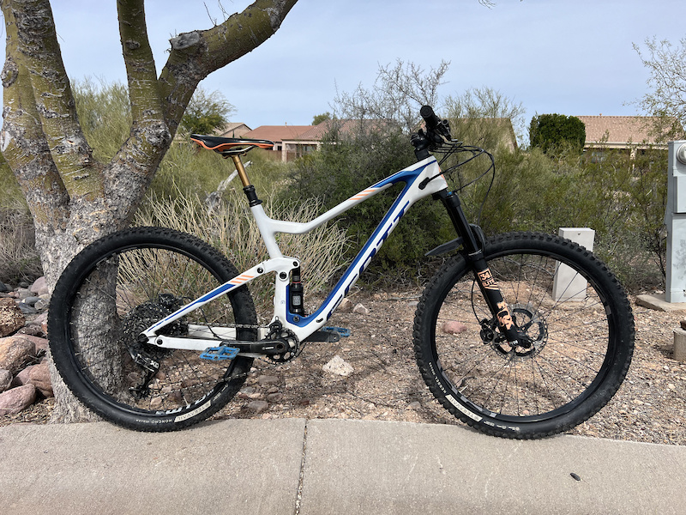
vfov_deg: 53.1
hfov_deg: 67.3
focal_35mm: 26
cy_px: 258
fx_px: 515
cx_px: 343
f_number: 1.5
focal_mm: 5.7
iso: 50
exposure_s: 1/2632
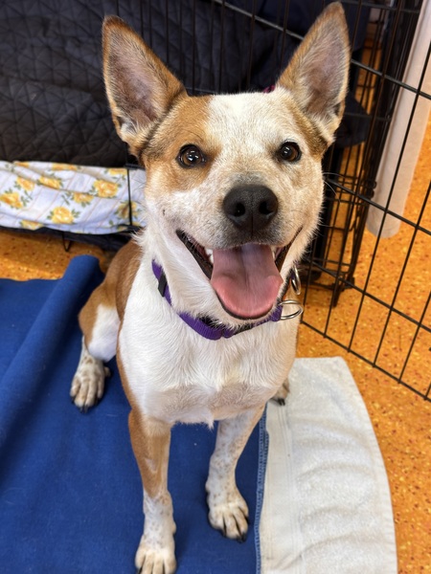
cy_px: 287
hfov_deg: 30.3
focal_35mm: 48
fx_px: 797
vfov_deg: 39.7
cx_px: 216
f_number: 1.78
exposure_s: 1/50
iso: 64
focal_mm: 6.86
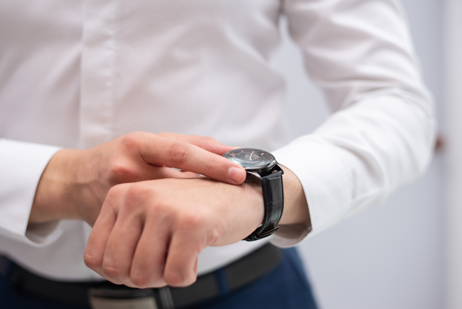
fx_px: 745
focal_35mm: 58
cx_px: 231
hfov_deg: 34.5
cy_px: 154
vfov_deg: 23.4
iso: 100
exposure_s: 1/200
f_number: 2.8
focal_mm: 58
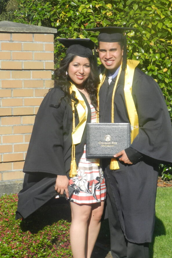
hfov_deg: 14.4
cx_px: 100
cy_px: 129
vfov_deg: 21.5
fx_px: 680
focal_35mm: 95
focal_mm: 12.1
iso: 160
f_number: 4.7
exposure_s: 1/800
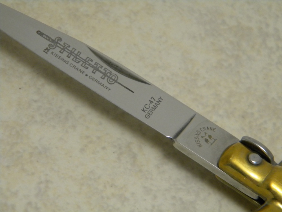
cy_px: 106
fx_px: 1491
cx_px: 141
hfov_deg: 10.8
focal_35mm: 183
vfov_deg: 8.1
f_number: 5.2
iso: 400
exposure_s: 1/18.7
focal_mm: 33.1
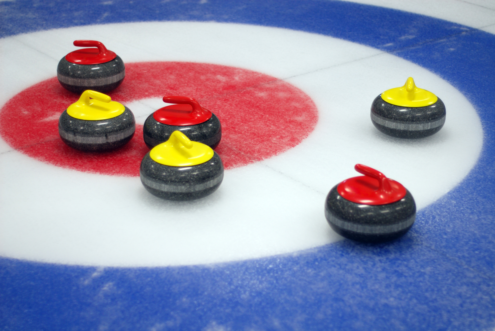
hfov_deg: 27.0
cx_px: 248
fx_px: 1032
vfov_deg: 18.2
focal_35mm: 75
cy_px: 166
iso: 100
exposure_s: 1/60
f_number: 2
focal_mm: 50
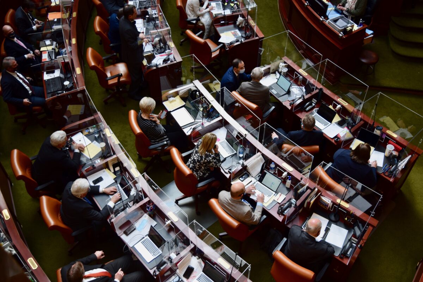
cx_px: 212
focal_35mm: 38
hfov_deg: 51.3
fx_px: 441
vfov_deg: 35.5
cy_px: 141
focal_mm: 25
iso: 100
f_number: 4
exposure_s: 1/50
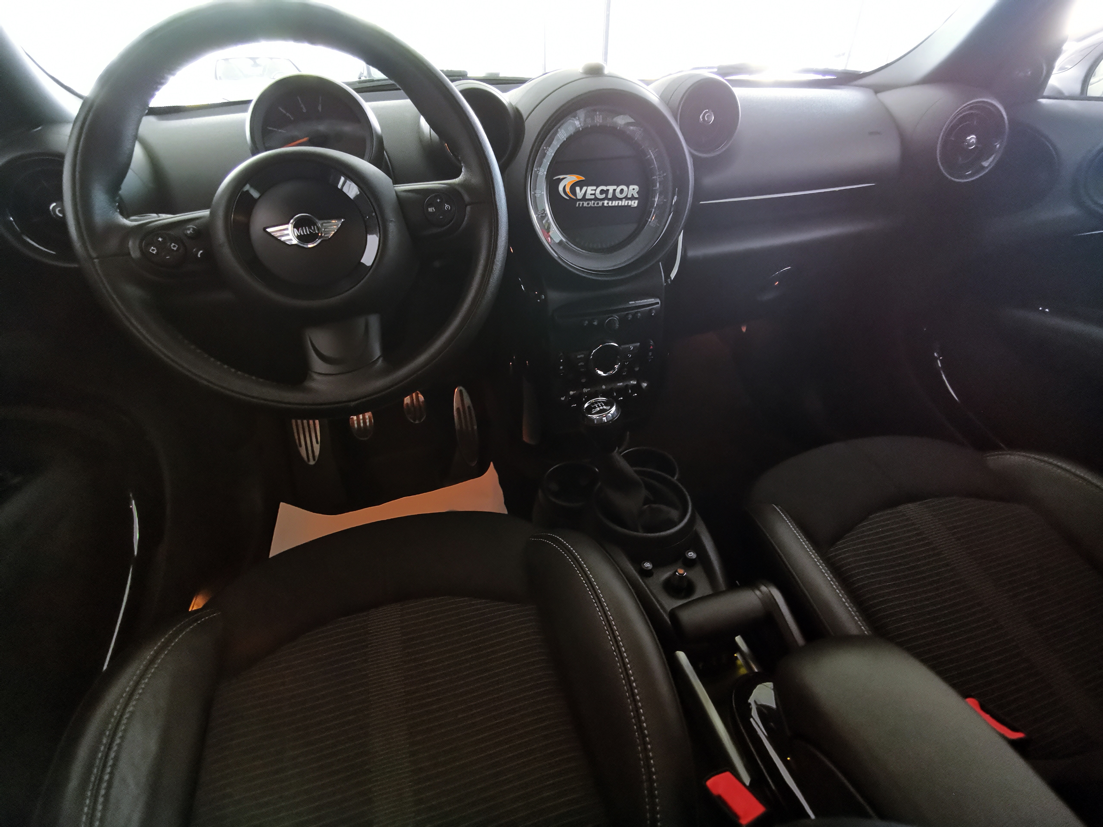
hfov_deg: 94.5
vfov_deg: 78.1
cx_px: 552
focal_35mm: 16
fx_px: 510
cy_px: 414
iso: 500
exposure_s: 1/33.3
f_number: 2.2
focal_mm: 2.35
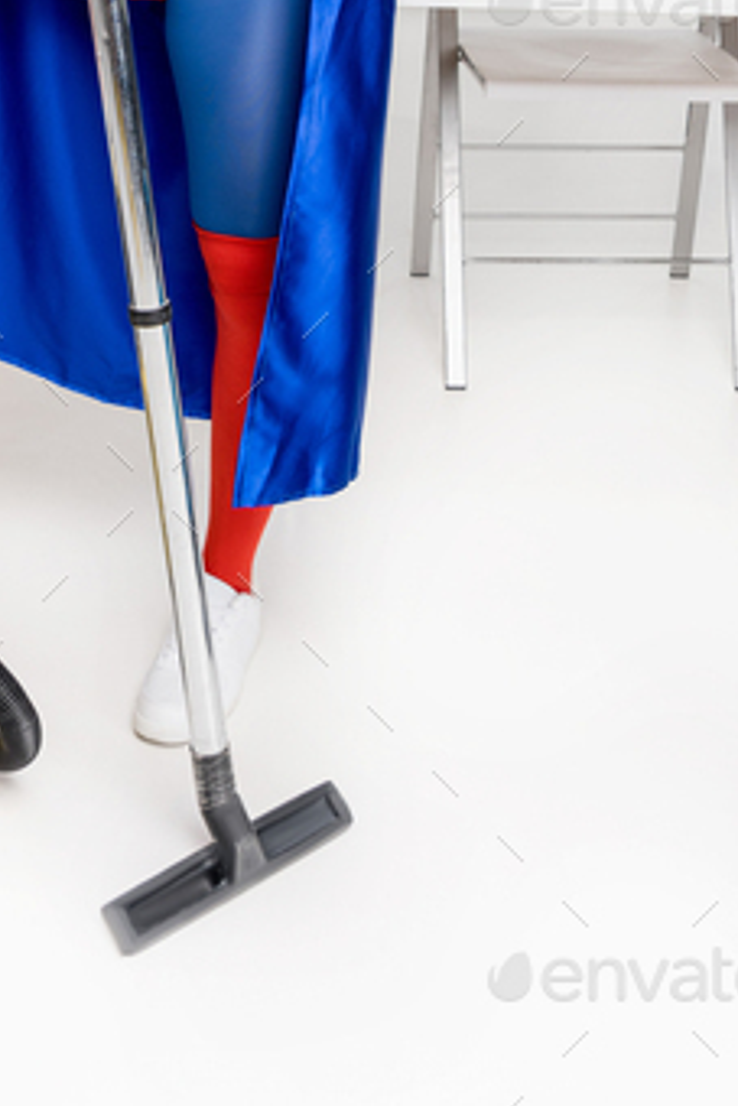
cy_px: -26
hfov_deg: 17.4
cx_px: 137
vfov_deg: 24.7
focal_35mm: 78
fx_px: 2396
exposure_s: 1/200
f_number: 8
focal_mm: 30
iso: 100
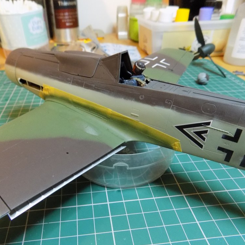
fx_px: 224
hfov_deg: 56.9
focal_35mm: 28
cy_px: 126
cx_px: 99
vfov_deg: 57.3
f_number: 3.1
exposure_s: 1/10
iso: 400
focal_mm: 4
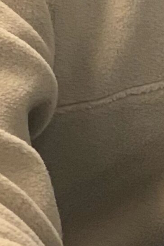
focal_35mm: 252
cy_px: -204
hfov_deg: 5.4
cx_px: 223
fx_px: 1722
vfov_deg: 7.9
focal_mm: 6
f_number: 2.4
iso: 125
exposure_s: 1/63
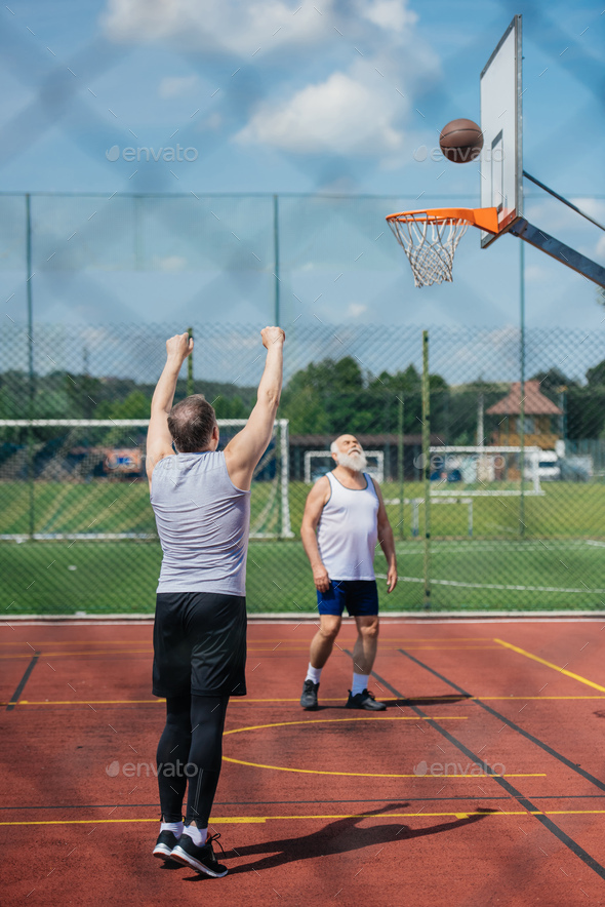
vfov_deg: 22.1
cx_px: 302
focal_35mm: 92
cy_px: 454
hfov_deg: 14.9
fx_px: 2317
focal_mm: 92
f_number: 3.2
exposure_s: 1/6400
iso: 400
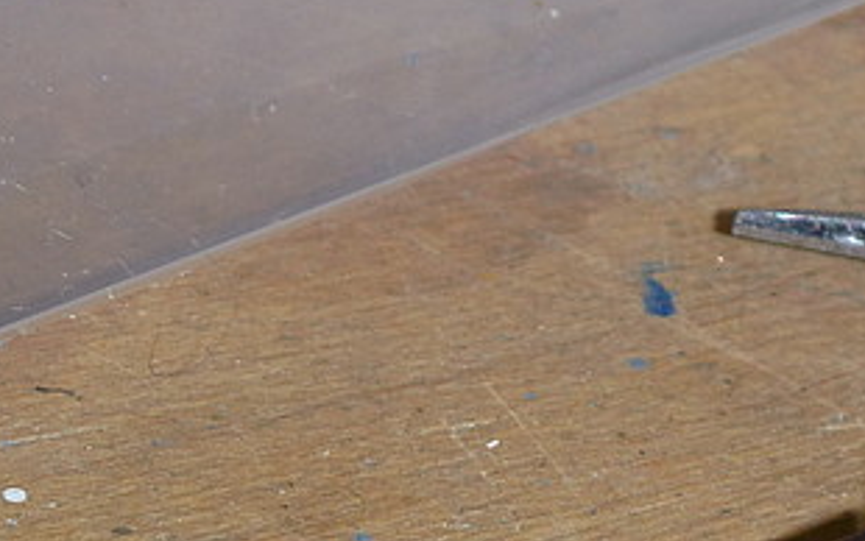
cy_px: 774
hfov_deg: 6.0
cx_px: 819
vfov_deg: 3.7
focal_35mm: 350
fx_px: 8254
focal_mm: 22.8
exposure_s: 1/60
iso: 100
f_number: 5.9
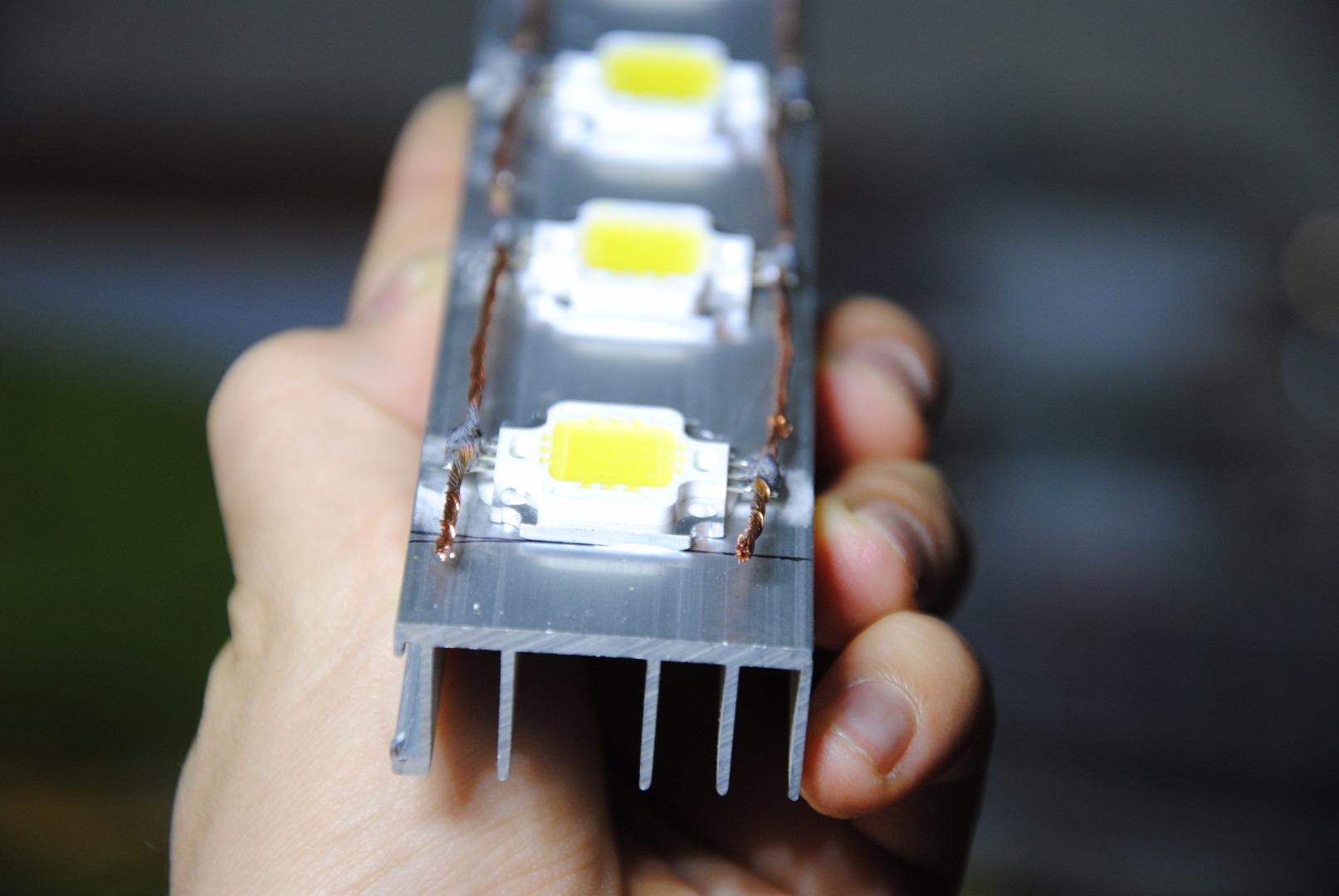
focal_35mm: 158
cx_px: 670
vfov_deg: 8.7
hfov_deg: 13.0
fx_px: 5866
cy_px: 448
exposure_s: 1/125
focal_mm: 105
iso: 320
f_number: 5.6
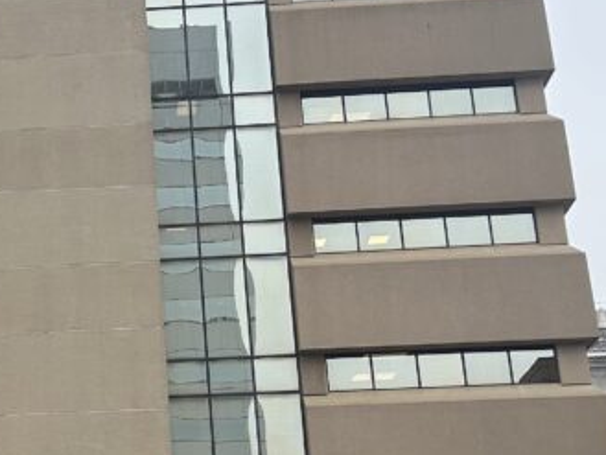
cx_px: 31
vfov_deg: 18.0
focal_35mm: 81
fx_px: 1419
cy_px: 391
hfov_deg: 23.3
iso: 50
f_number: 1.5
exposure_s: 1/1159
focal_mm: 5.7
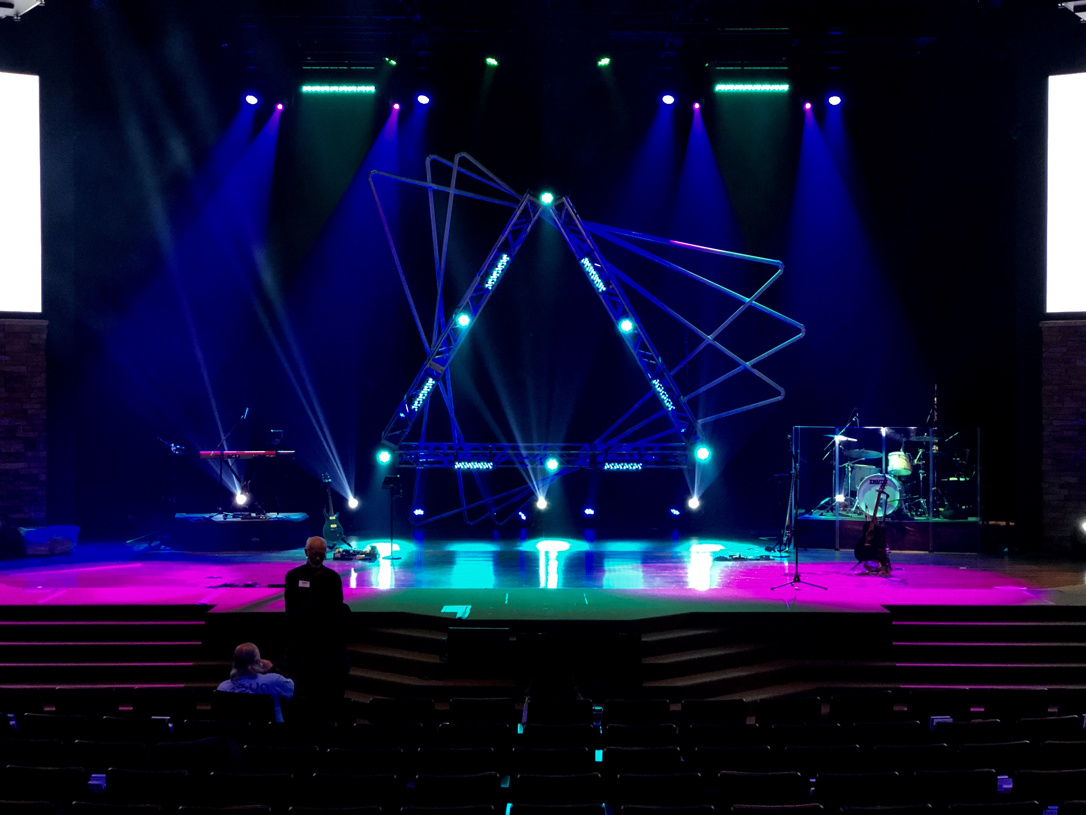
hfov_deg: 33.8
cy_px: 408
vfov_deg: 25.7
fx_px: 1788
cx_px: 543
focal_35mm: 57
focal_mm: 6.6
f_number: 2.8
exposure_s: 1/60
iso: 1000
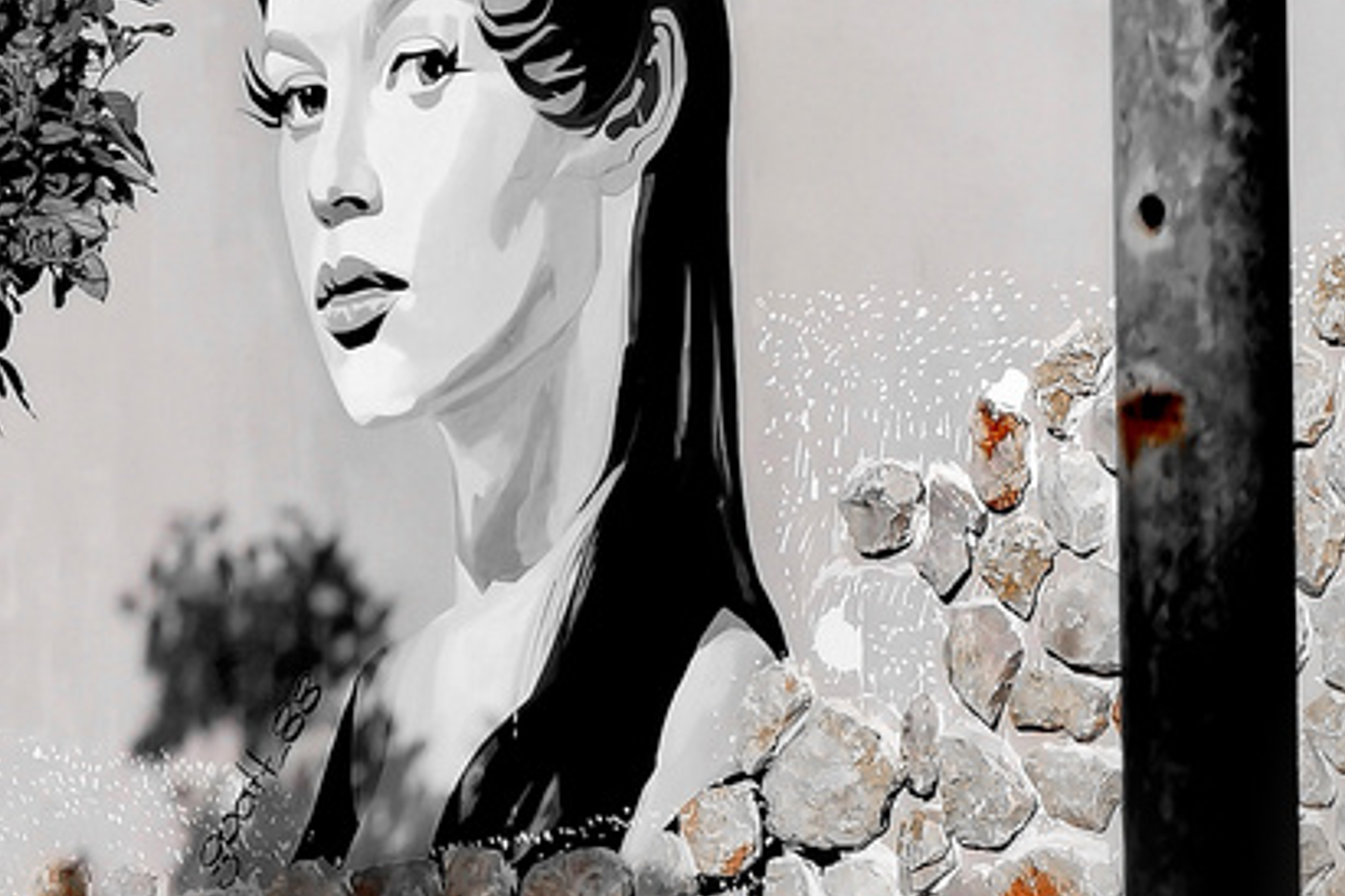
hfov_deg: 5.0
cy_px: -376
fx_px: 15504
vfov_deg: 3.3
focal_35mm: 415
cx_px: 619
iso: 50
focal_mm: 14.46
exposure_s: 1/962
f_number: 3.4
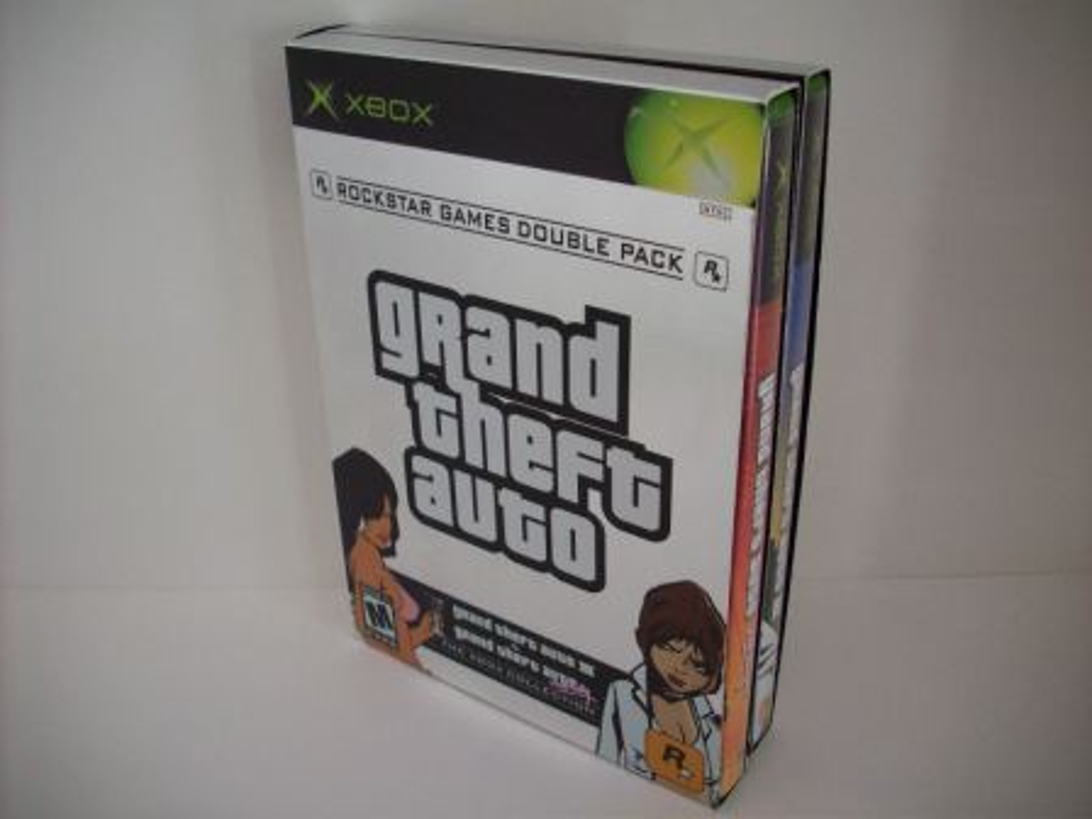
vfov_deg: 38.7
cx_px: 546
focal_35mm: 37
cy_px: 410
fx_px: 1167
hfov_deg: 50.1
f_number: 2.8
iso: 141
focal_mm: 6.2
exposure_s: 1/45
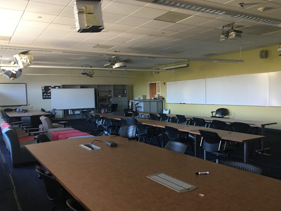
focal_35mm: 32
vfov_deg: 44.1
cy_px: 114
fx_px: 260
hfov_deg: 56.8
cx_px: 140
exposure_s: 1/30
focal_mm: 4.15
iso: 125
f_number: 2.2
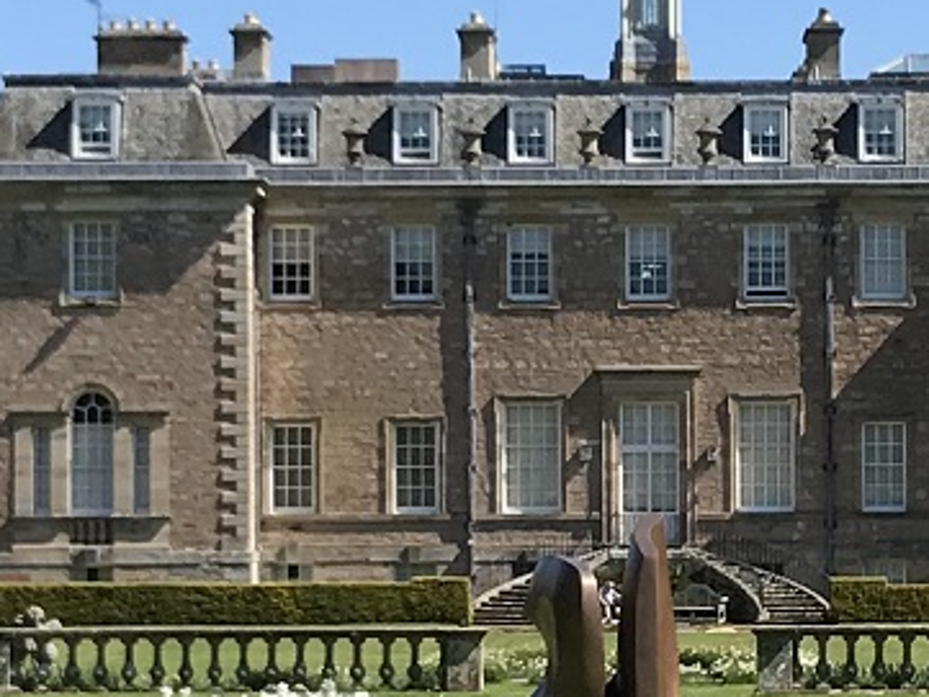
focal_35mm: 155
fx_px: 4161
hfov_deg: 12.7
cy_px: 455
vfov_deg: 9.6
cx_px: 625
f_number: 1.8
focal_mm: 3.99
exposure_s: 1/1808
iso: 20
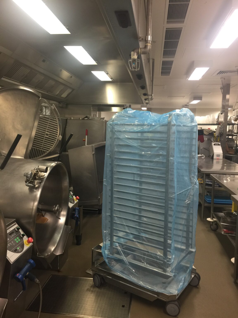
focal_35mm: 29
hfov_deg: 48.2
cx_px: 119
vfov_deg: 61.7
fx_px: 266
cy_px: 159
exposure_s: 1/17
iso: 40
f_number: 2.2
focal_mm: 4.15
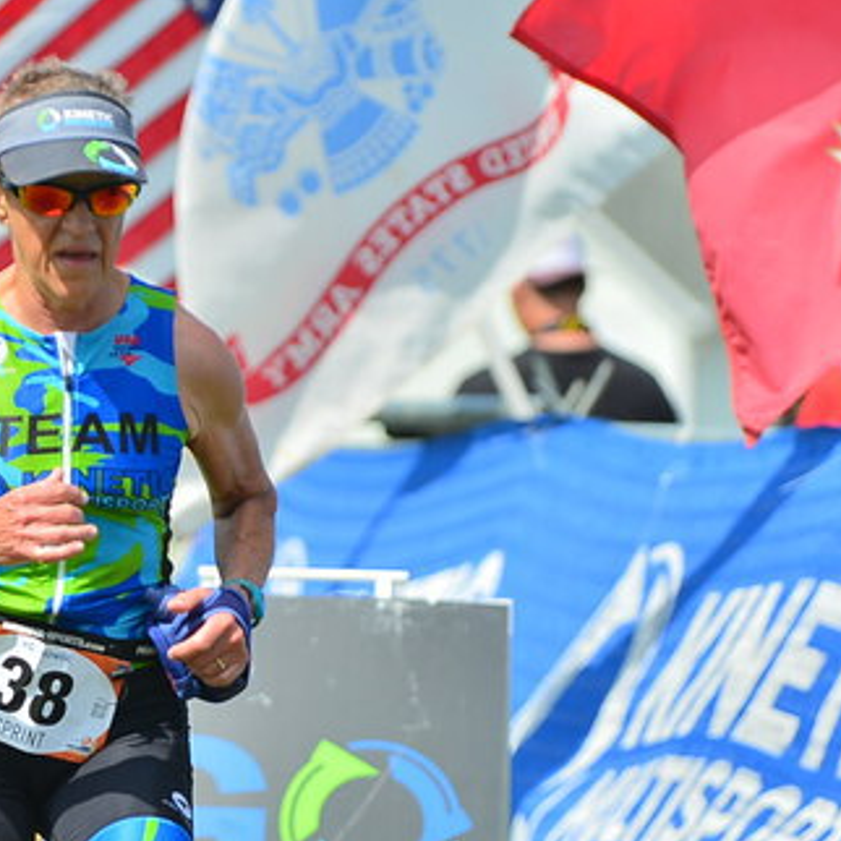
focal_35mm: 475
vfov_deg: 3.7
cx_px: 73
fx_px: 13056
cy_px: 709
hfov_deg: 3.7
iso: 100
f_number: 5
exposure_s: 1/1250
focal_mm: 200
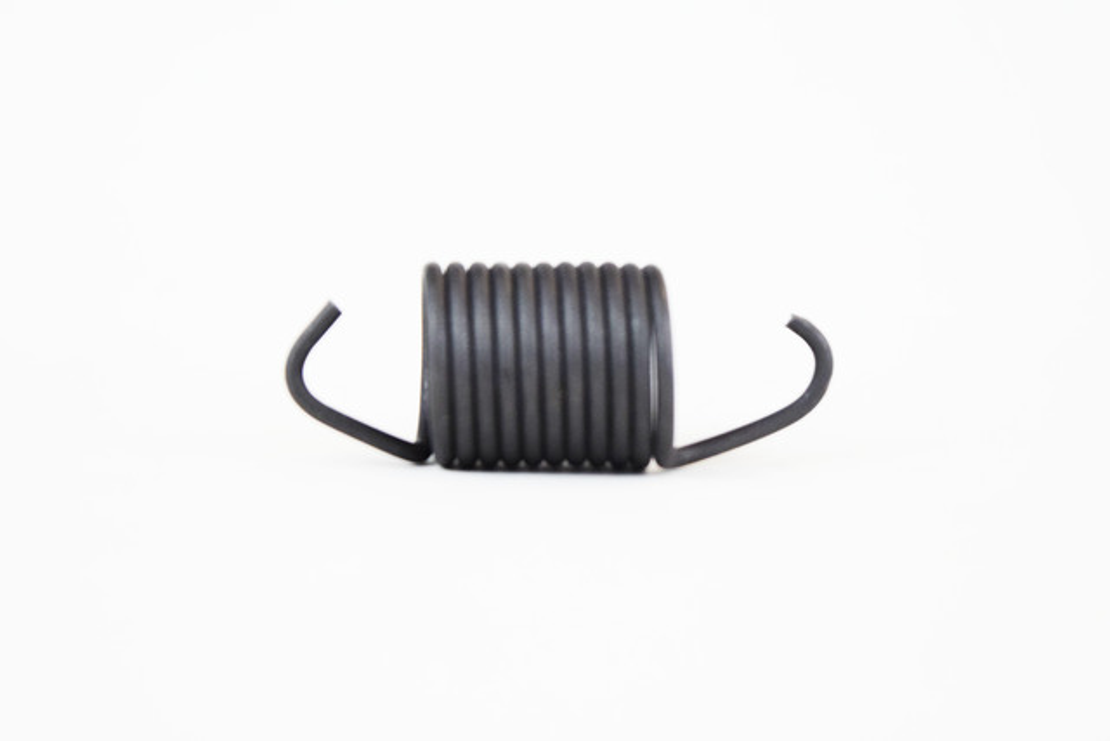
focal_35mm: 82
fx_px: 2544
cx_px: 555
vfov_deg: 16.6
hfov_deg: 24.6
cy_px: 370
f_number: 5.6
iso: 1250
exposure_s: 1/60
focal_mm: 55
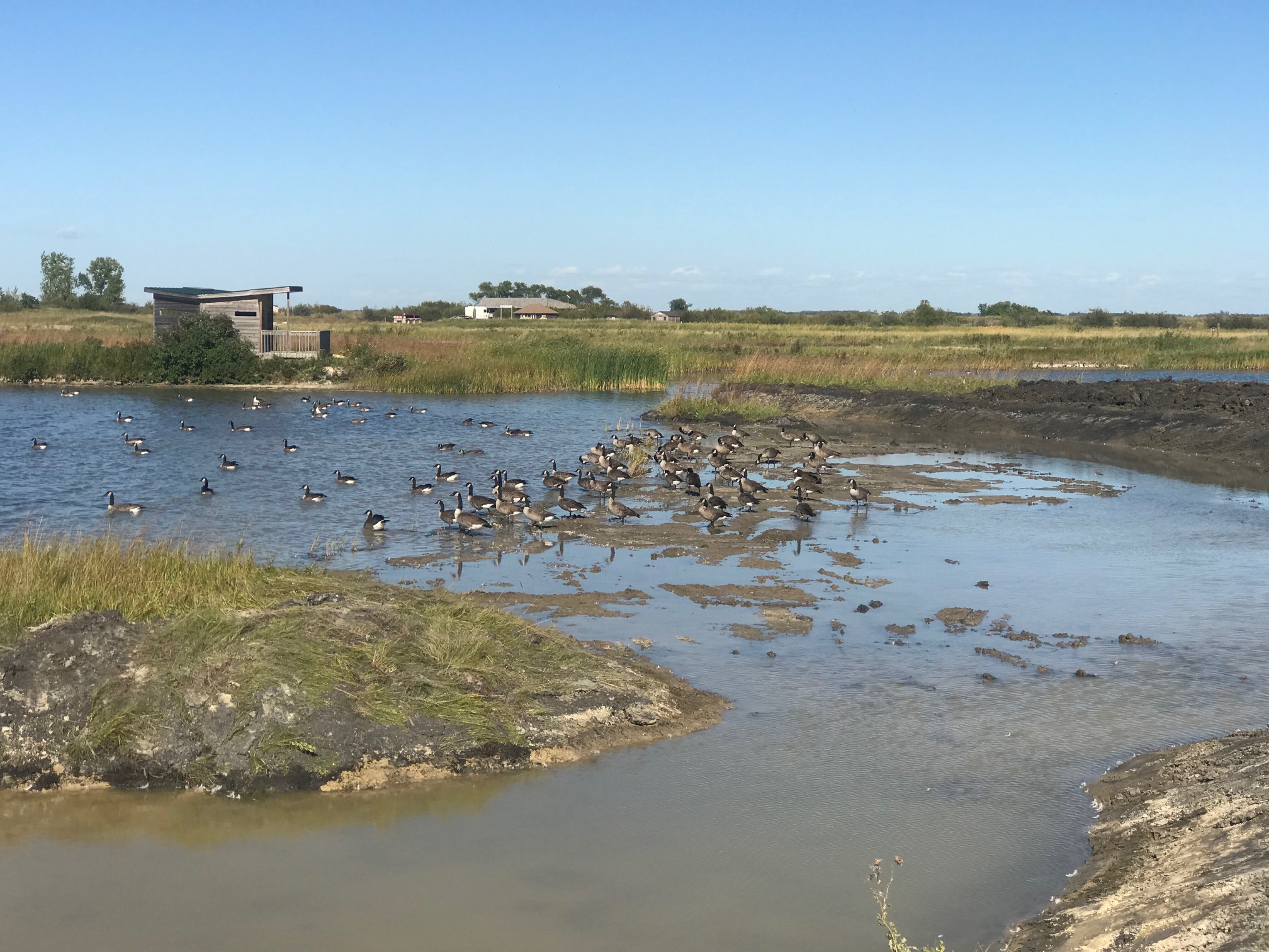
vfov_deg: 25.7
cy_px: 476
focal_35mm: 57
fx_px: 2090
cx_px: 634
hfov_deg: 33.8
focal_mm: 6.6
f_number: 2.8
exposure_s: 1/1212
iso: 20
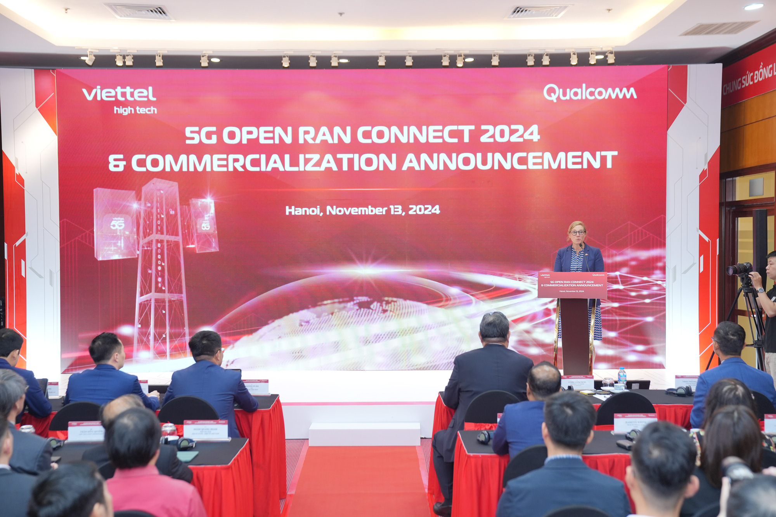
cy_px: 258
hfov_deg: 42.7
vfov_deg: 29.2
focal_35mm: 46
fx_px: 991
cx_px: 388
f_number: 3.2
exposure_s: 1/125
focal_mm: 46
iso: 1000
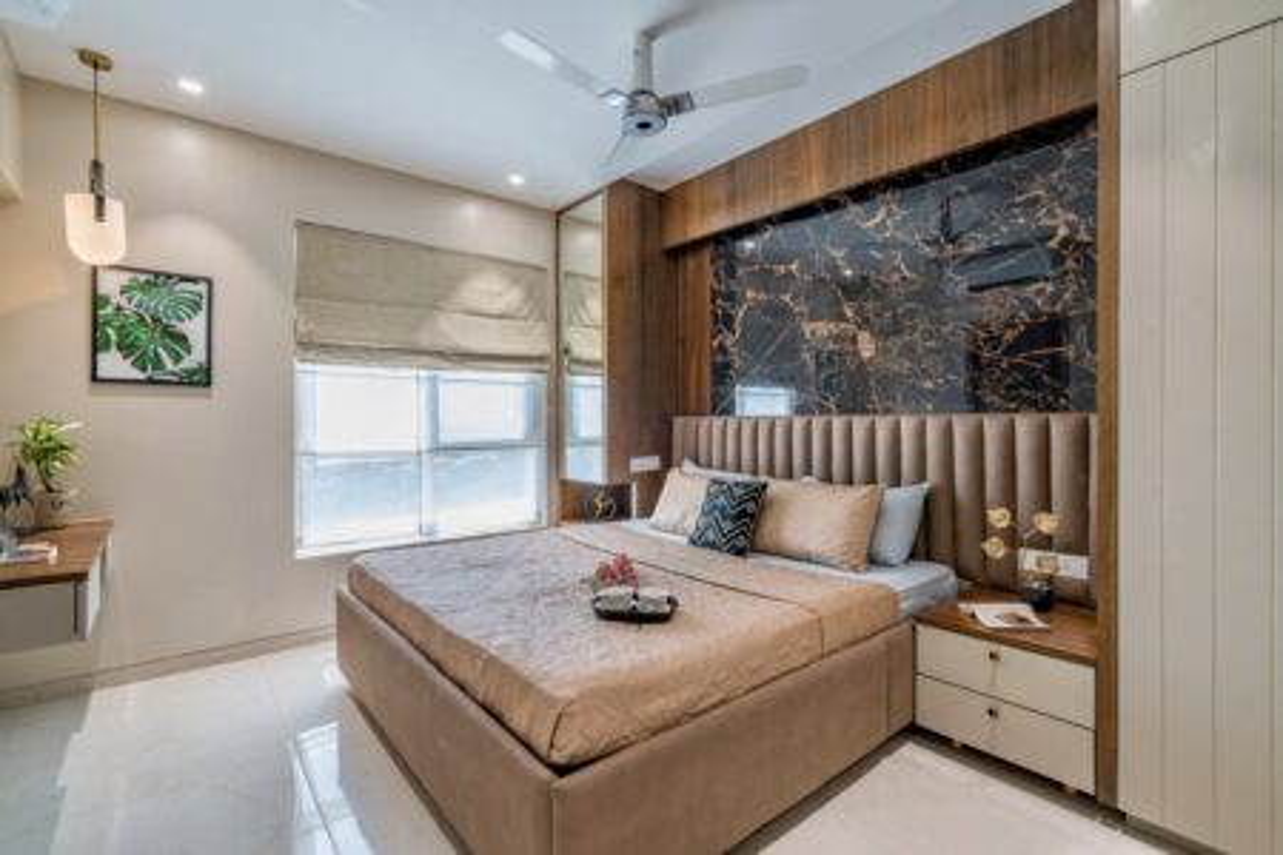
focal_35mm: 16
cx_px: 642
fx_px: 570
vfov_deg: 73.7
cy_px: 428
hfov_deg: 96.7
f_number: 9
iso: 100
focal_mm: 16
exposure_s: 1/8
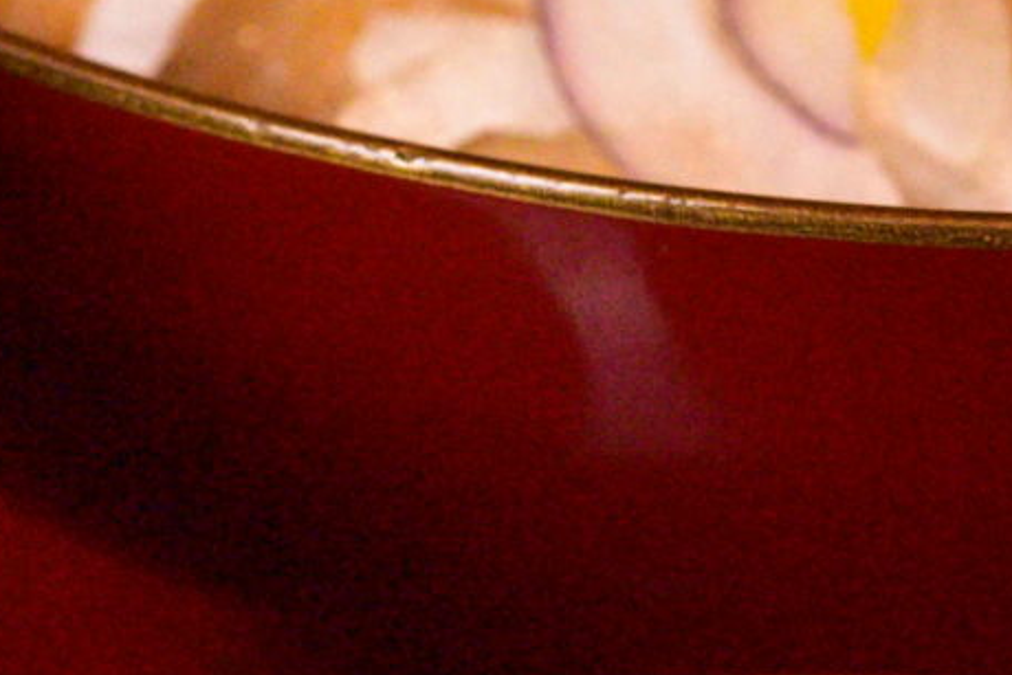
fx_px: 16421
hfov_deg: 3.5
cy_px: 80
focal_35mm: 584
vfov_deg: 2.4
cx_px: -878
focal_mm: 105
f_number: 9
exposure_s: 1/125
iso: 9000
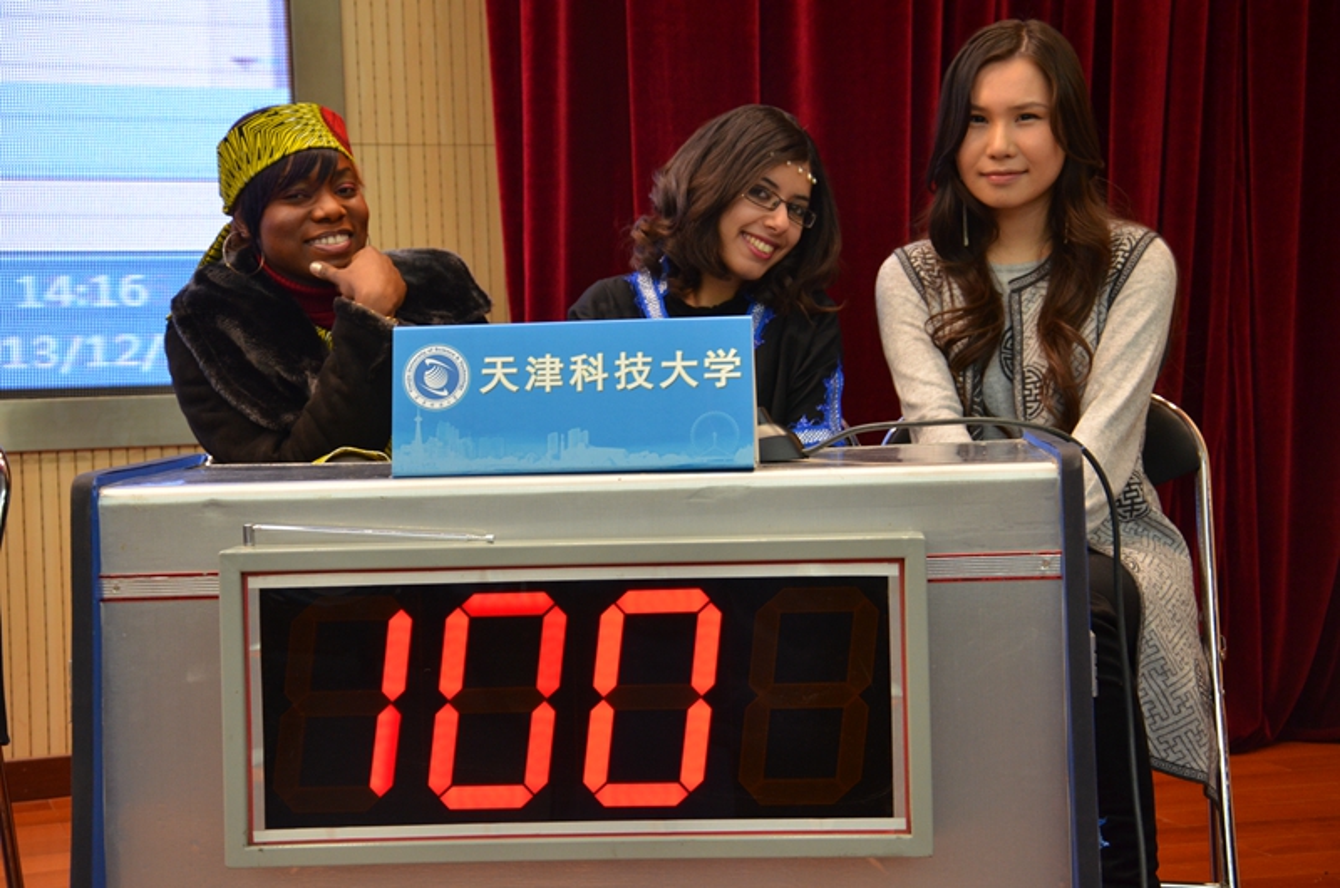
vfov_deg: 20.1
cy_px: 444
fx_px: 2507
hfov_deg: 29.9
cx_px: 670
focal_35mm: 68
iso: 800
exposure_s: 1/40
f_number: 4.8
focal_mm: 45
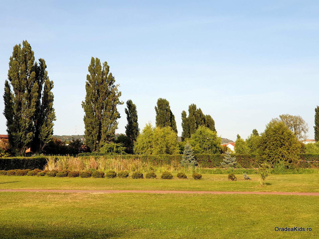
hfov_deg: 36.8
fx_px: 479
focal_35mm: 52
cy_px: 120
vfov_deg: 28.0
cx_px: 160
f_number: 2.4
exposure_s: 1/577
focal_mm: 6
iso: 100
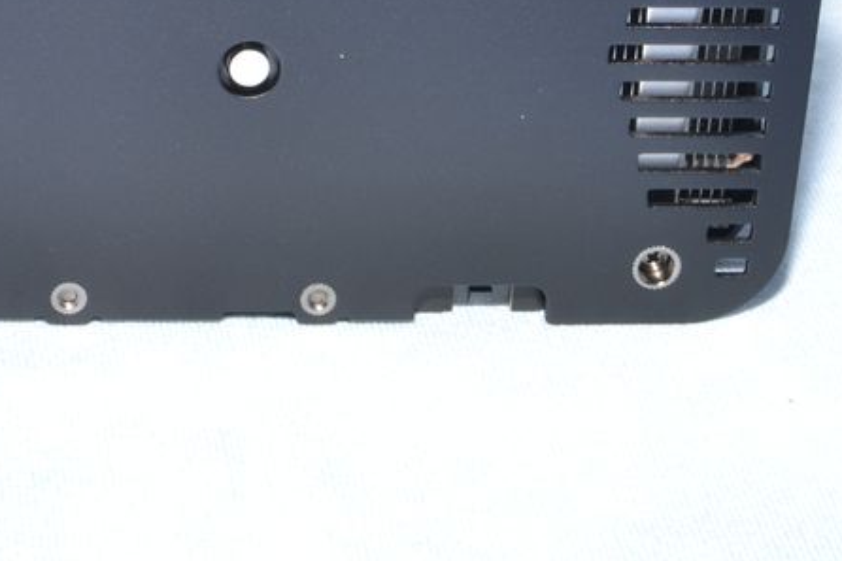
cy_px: -87
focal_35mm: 141
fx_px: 3305
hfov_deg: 14.4
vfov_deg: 9.6
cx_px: 109
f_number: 14
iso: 400
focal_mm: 35
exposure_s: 1/80
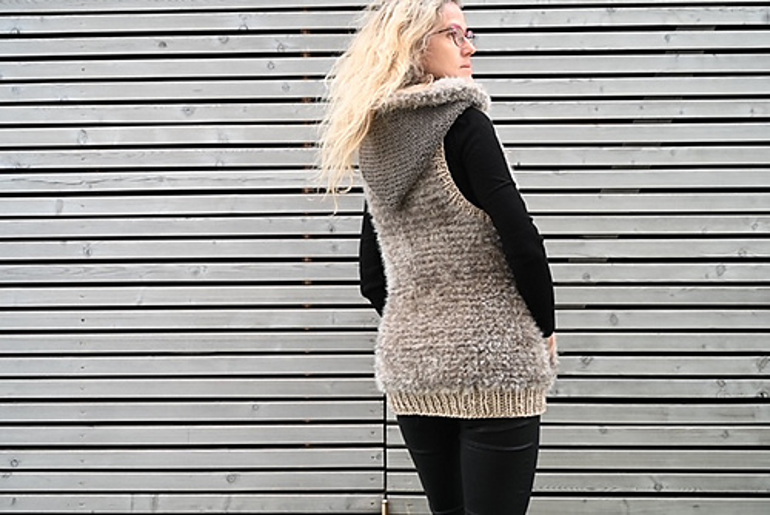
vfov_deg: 27.0
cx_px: 385
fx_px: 1070
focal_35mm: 50
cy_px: 258
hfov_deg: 39.6
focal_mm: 50
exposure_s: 1/50
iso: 200
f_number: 4
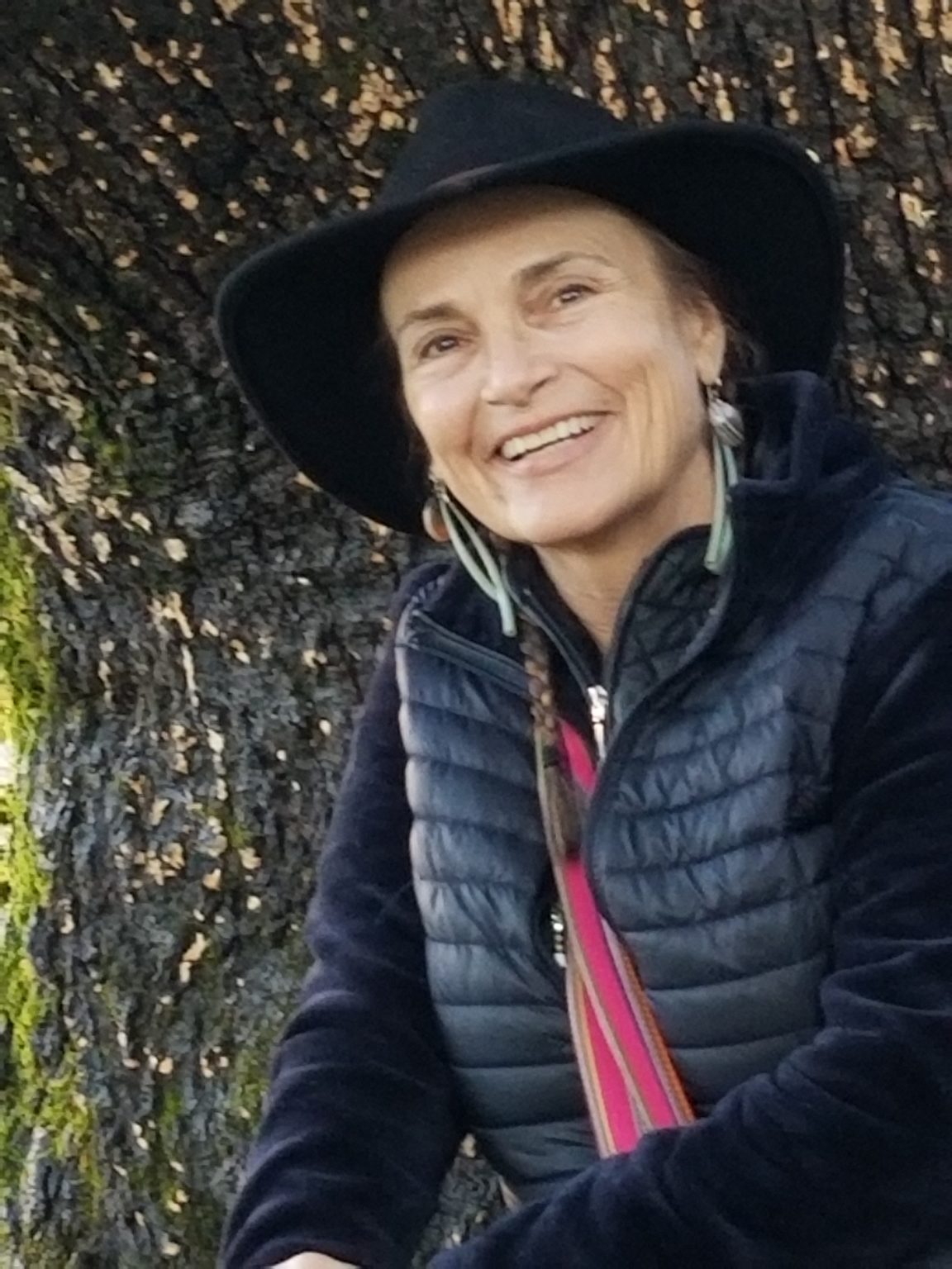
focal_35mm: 26
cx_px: 476
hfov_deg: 53.1
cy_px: 634
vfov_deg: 67.3
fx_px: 953
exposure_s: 1/33
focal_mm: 4.25
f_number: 1.7
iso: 160
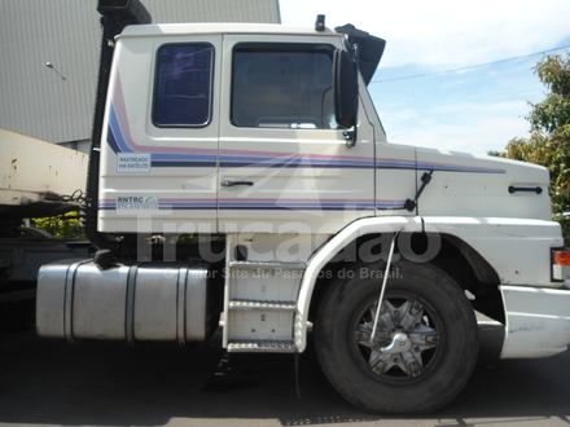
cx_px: 285
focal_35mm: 26
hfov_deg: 67.3
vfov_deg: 53.1
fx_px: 428
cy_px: 214
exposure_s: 1/800
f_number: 2.8
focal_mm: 4.7
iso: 80
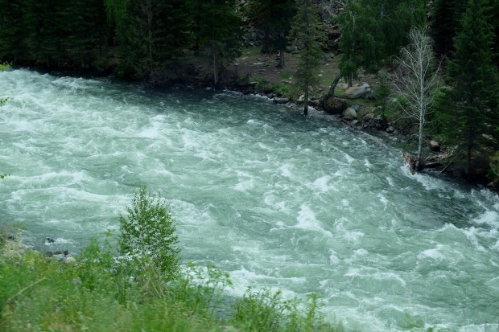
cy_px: 166
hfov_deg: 24.5
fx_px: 1150
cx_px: 250
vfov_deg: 16.4
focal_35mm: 83
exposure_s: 1/400
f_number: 8
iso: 400
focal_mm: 55
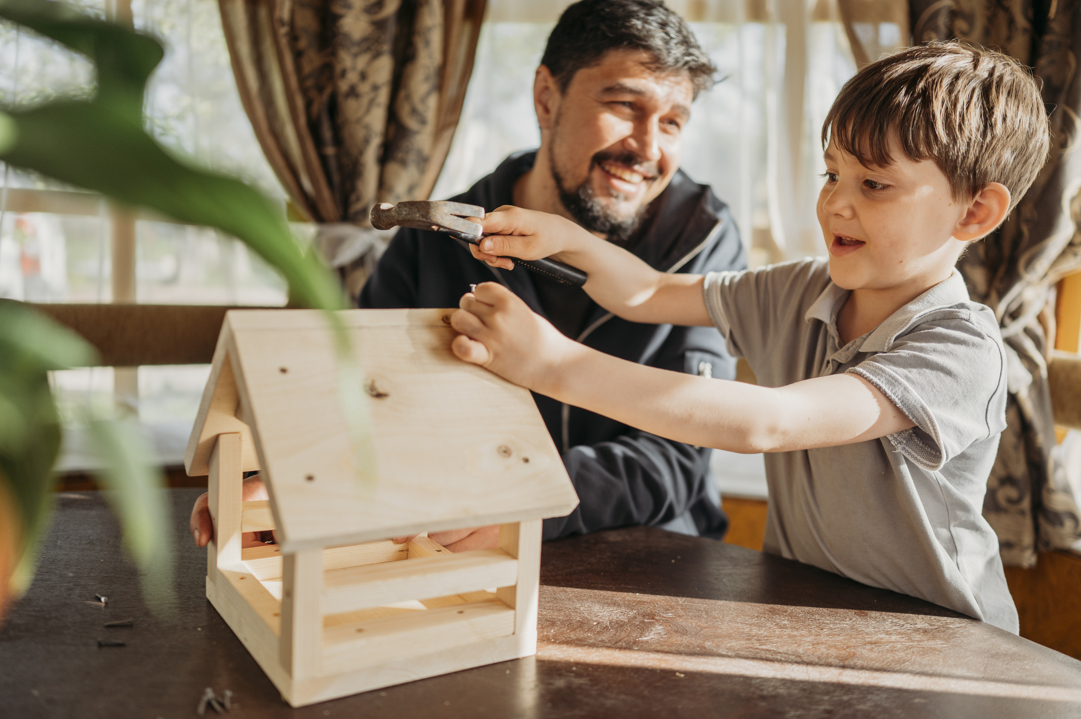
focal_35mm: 35
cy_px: 360
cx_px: 540
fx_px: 1050
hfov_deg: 54.5
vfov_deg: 37.8
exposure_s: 1/1250
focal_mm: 35
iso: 250
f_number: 1.8
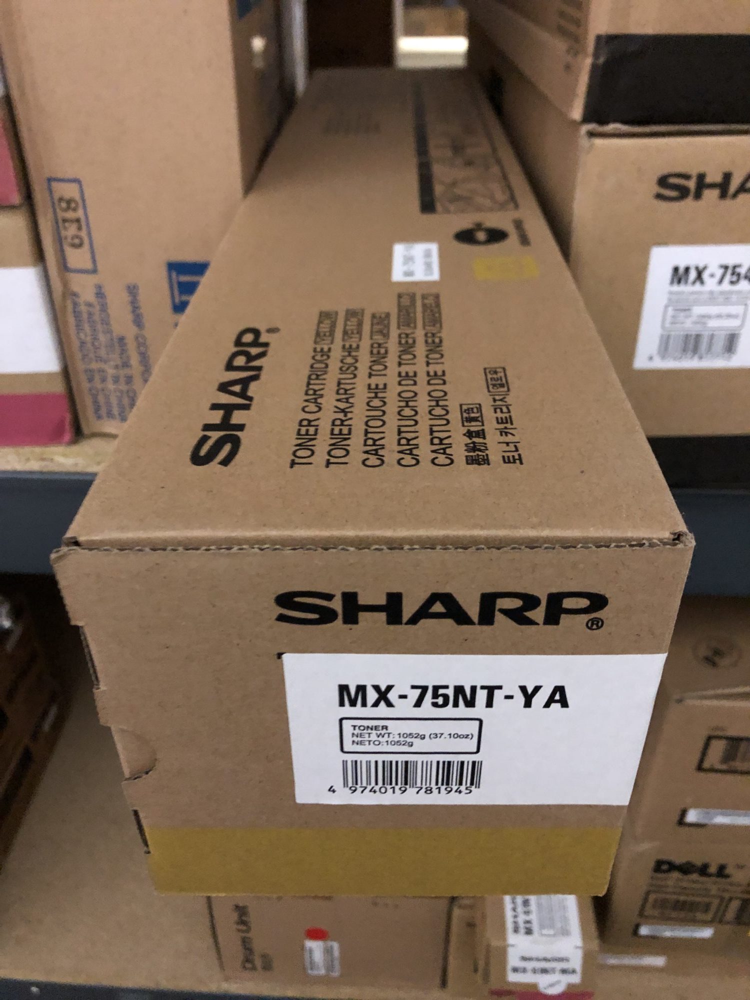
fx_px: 809
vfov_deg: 63.4
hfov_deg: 49.7
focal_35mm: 28
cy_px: 500
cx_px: 375
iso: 125
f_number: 1.8
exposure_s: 1/4
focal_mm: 4
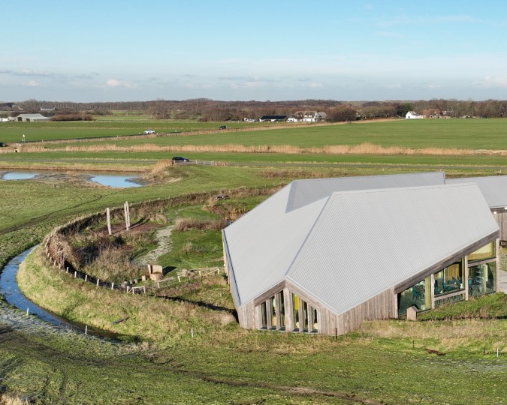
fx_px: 750
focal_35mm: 50
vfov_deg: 30.1
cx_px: 492
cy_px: 253
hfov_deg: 34.4
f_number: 2.8
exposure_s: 1/100
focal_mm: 12.29
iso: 110
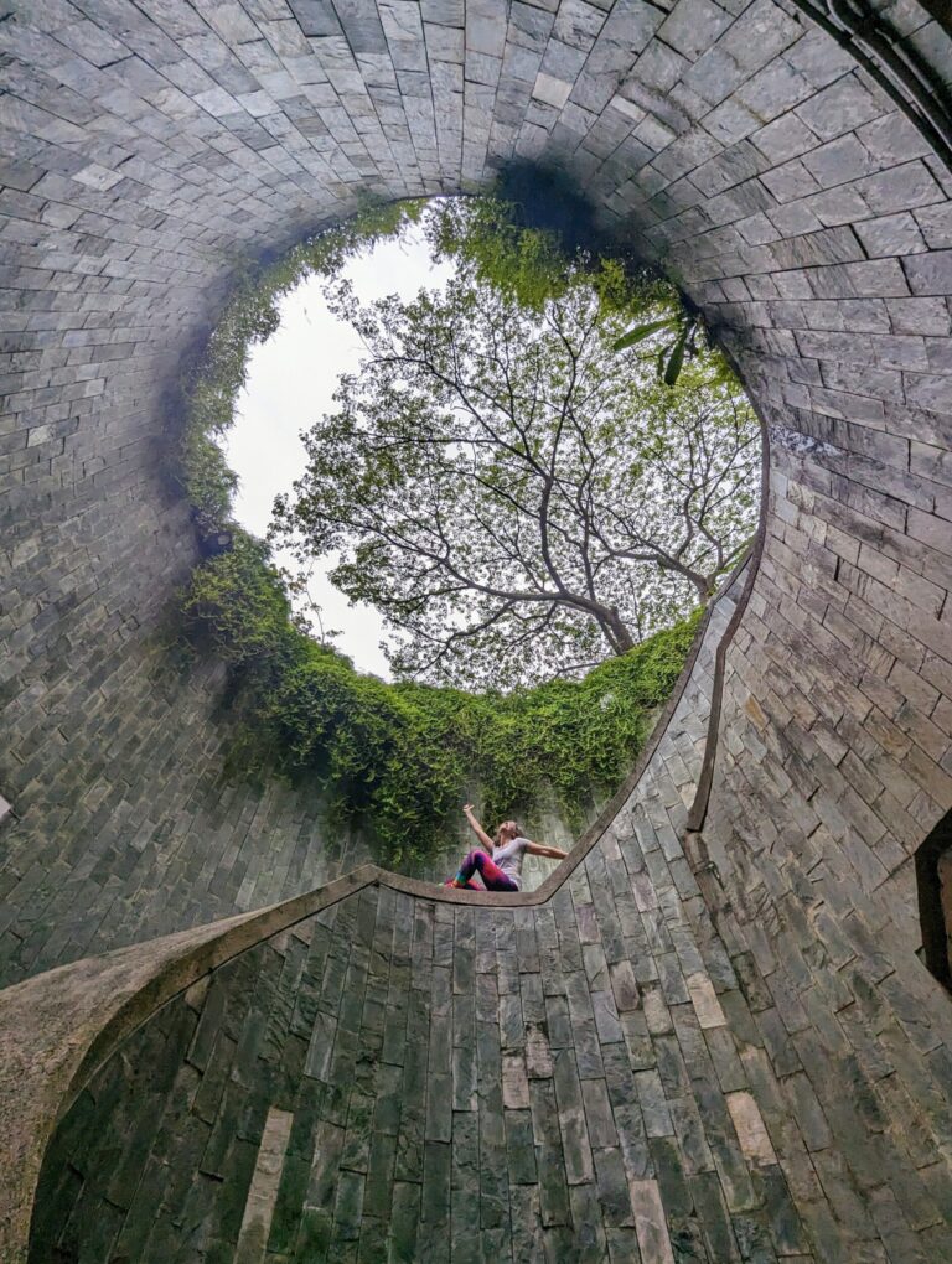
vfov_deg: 106.1
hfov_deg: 90.1
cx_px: 476
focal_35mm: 13
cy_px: 632
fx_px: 476
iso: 82
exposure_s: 1/106
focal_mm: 1.95
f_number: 2.2
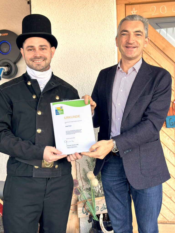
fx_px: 324
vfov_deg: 39.7
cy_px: 116
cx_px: 88
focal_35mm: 48
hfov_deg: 30.3
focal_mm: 6.86
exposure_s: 1/330
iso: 80
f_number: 1.78
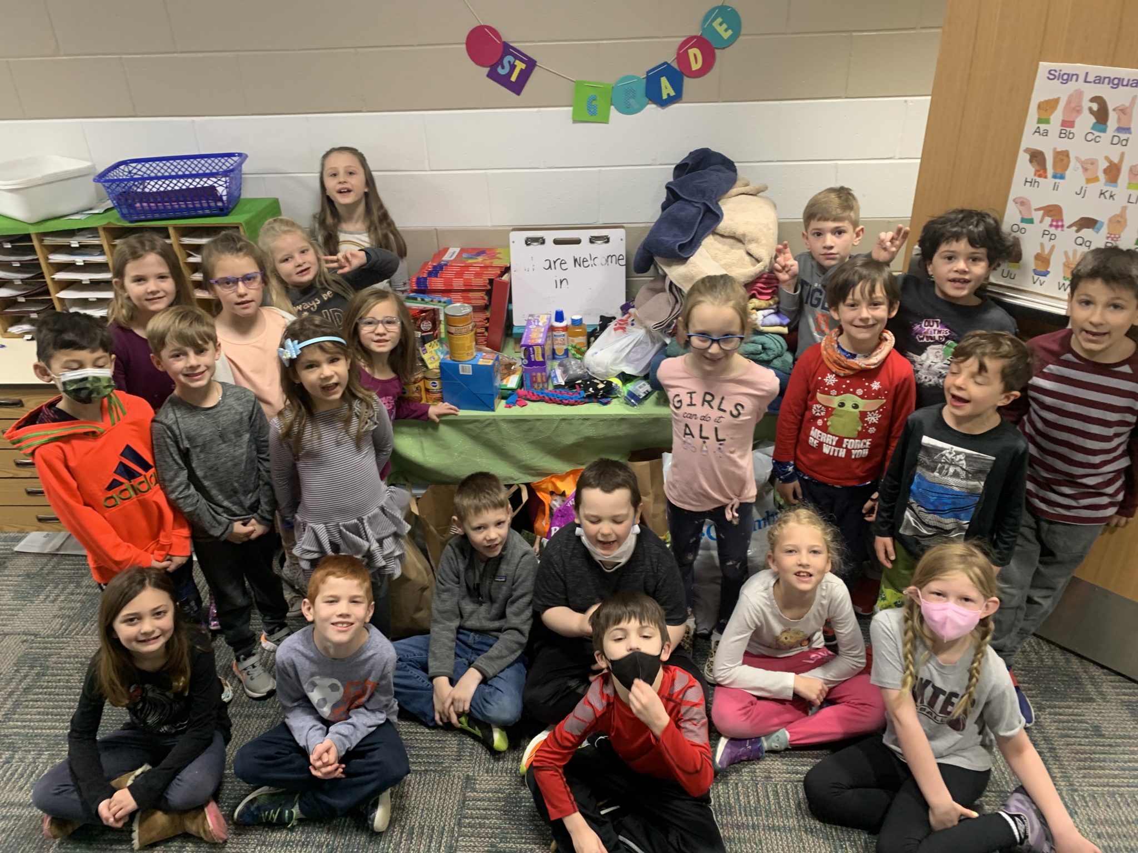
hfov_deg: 67.3
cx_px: 569
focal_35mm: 26
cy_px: 426
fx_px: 855
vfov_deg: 53.1
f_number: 1.8
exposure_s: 1/41
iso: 200
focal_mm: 4.25
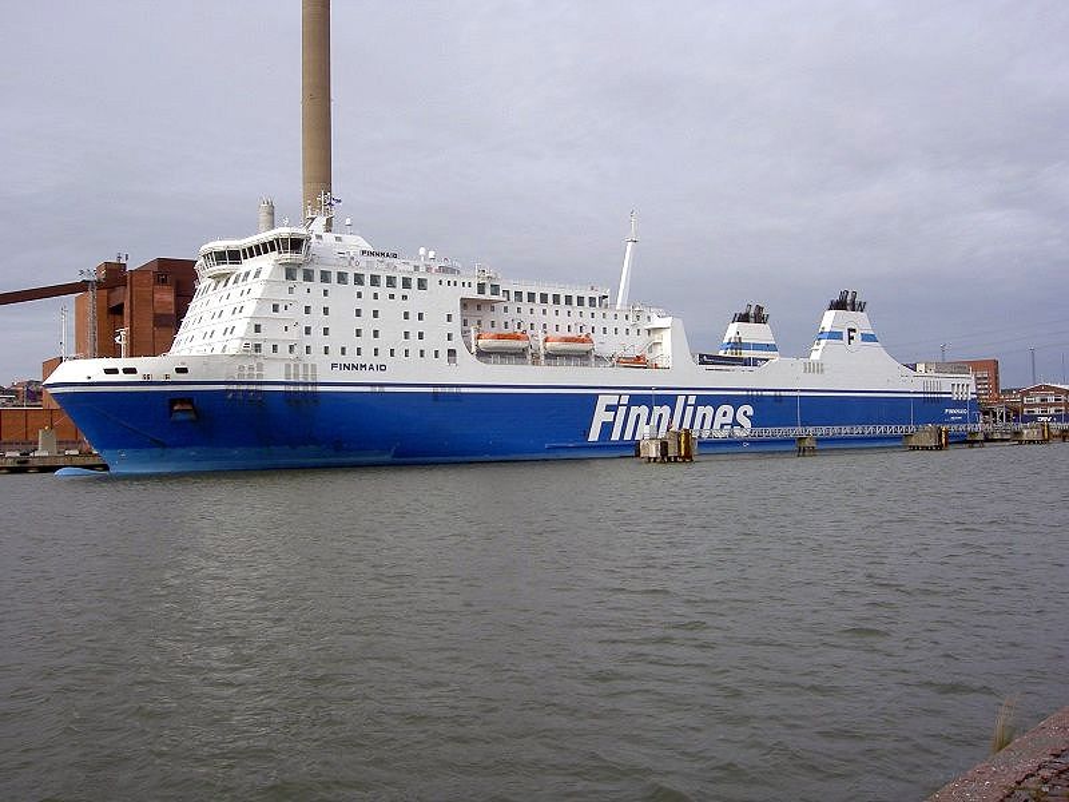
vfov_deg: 41.8
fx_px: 1050
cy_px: 401
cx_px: 534
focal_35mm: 34
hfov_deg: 54.0
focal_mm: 5.6
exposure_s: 1/500
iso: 50
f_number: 4.7
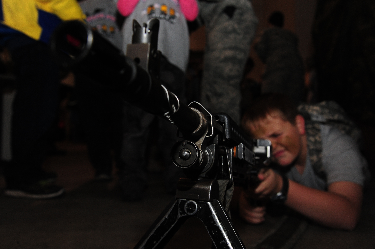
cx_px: 188
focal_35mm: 35
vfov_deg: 37.8
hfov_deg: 54.5
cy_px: 124
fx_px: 364
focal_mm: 35
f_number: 7.1
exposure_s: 1/160
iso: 1250
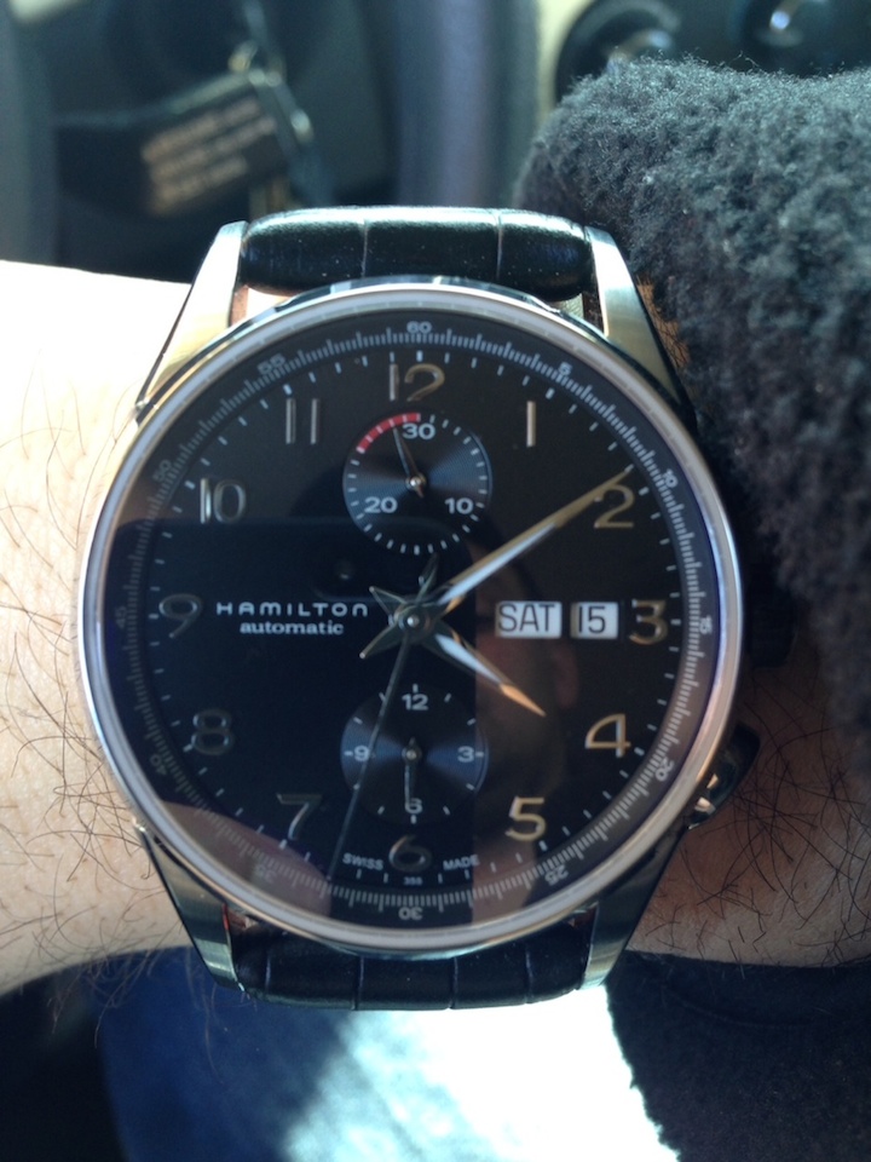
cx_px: 436
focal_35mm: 33
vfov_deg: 55.4
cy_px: 581
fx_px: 1107
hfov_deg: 42.9
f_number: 2.4
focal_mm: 4.12
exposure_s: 1/30
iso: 50
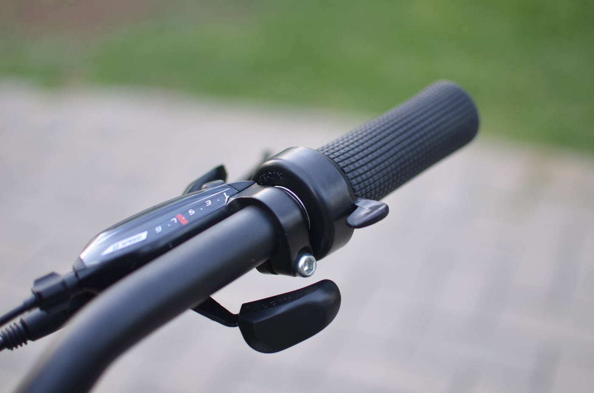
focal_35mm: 52
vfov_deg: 25.6
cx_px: 297
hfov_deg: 37.9
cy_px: 196
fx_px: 864
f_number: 1.8
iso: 160
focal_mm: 35
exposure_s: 1/60
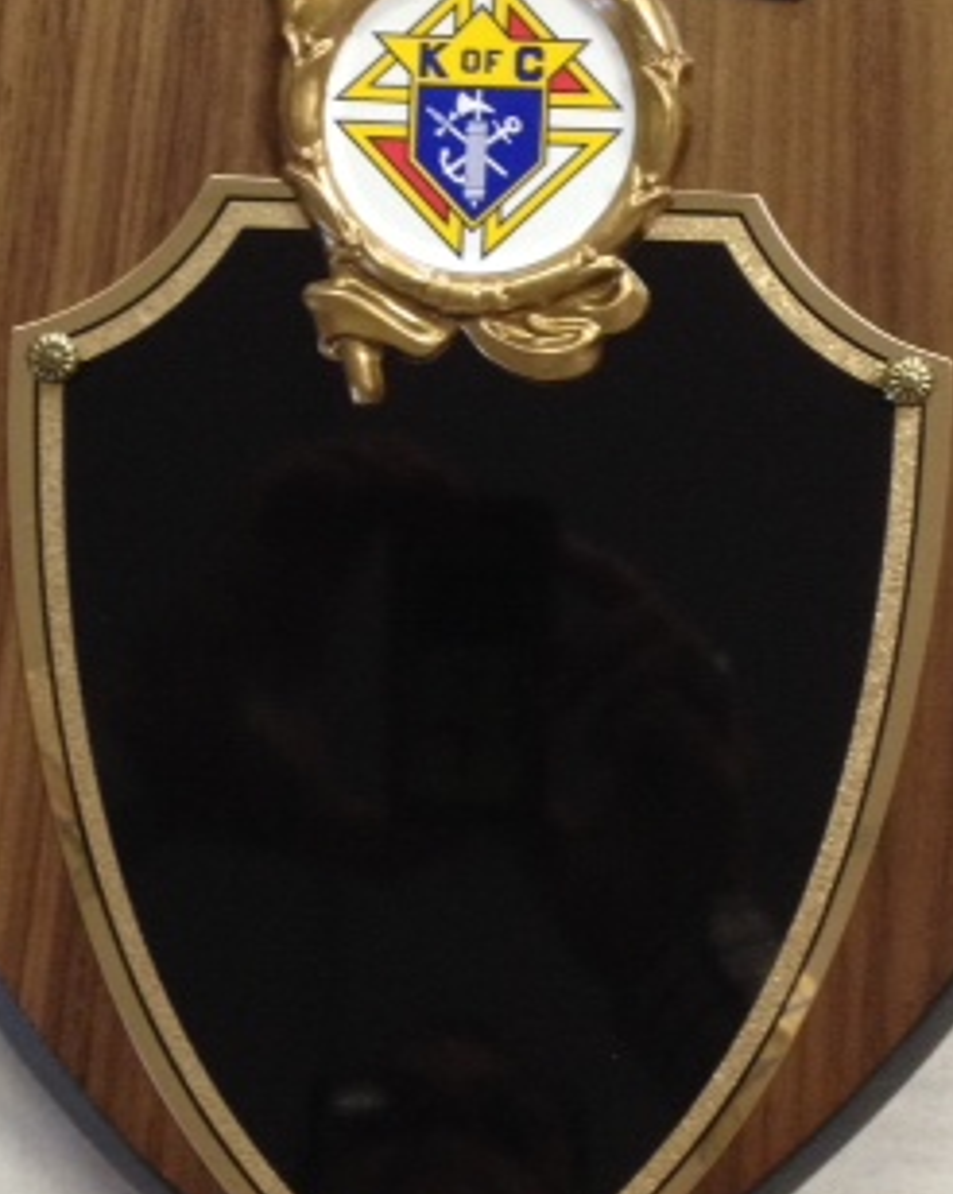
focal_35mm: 71
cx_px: 504
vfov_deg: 26.7
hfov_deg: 21.5
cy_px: 446
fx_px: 2506
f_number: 2.4
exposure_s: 1/20
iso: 250
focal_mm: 4.28
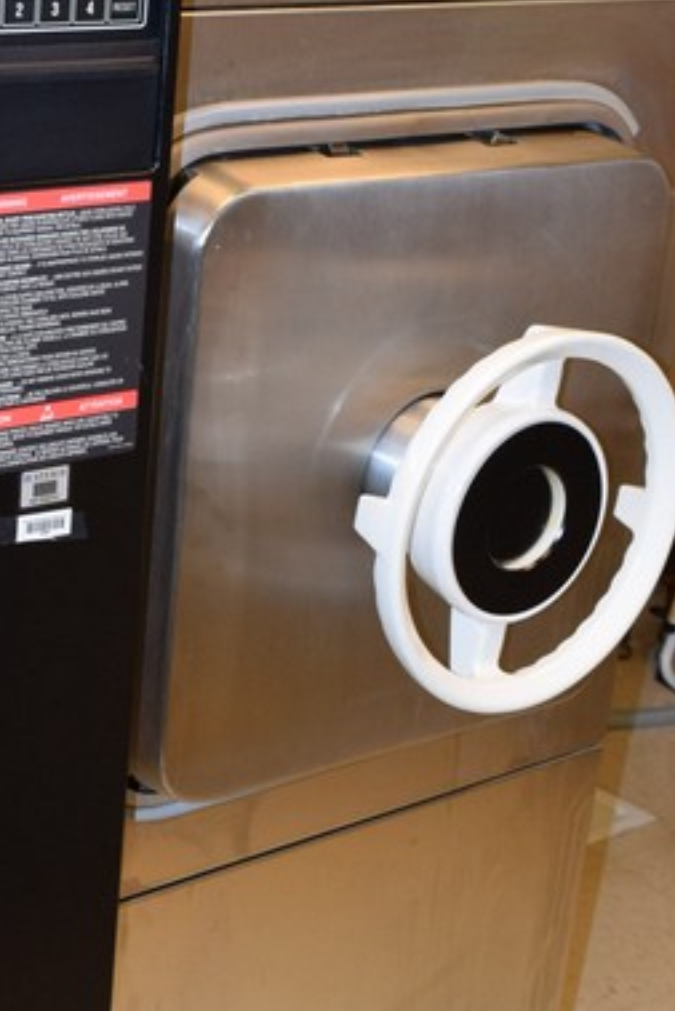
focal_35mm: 73
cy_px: 464
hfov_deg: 18.4
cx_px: 93
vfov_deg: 27.7
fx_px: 2051
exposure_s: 1/100
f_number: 5
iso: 800
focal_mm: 18
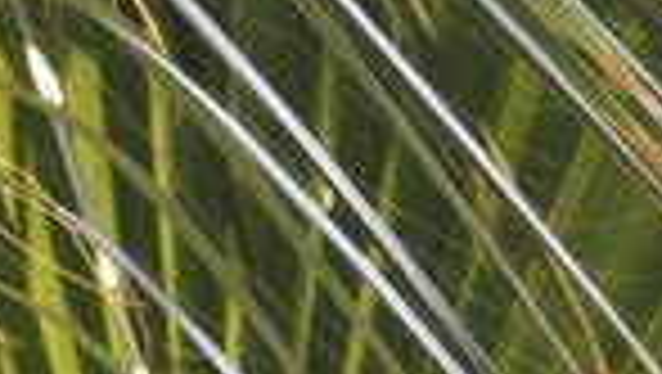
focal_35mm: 930
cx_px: -1545
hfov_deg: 2.3
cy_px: -288
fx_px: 16333
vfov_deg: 1.3
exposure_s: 1/800
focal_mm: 85
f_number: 7.1
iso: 640
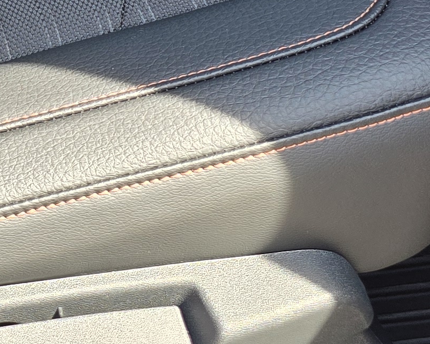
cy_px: -321
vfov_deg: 12.4
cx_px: -232
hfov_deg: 15.8
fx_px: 1412
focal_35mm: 111
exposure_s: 1/180
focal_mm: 6.3
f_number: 1.7
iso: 64
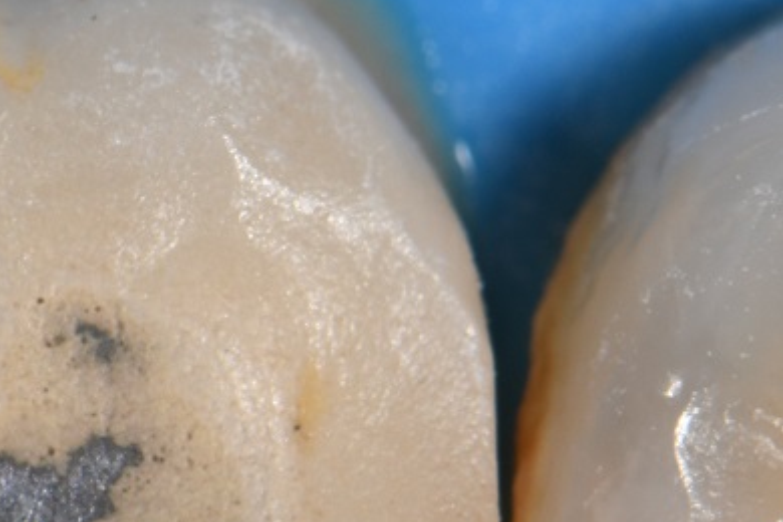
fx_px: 11831
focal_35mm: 544
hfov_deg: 3.8
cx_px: 120
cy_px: 514
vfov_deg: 2.5
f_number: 32
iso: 200
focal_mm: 105
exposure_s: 1/160
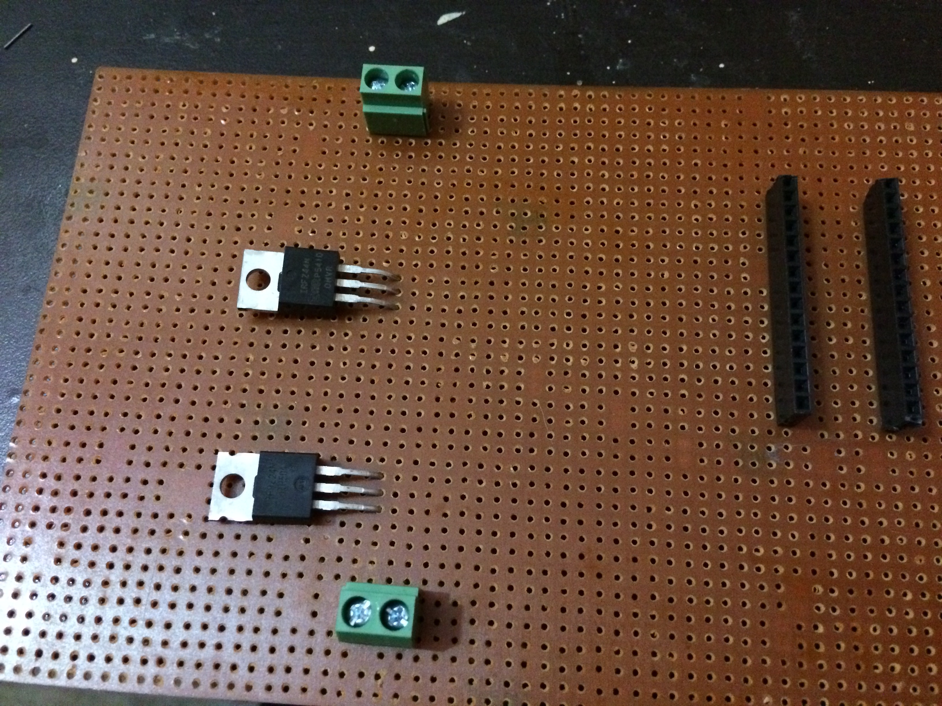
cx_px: 471
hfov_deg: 61.7
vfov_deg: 48.2
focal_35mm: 29
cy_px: 353
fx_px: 789
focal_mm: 4.15
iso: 640
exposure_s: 1/17
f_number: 2.2
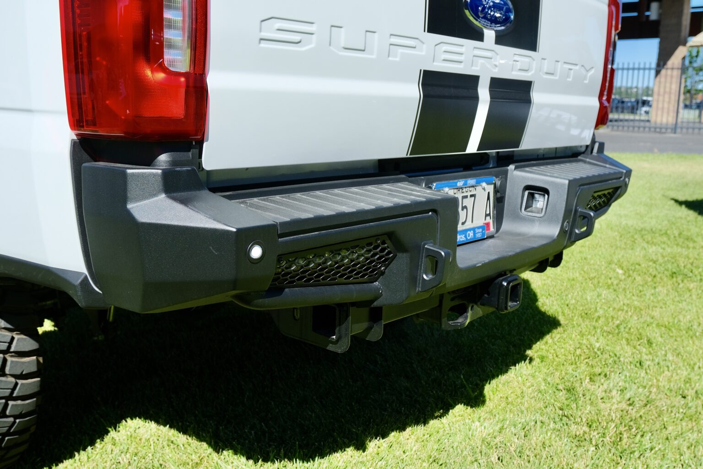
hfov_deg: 57.2
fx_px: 644
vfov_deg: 40.0
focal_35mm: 33
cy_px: 234
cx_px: 352
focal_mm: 22.1
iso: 400
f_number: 5.6
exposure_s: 1/1000
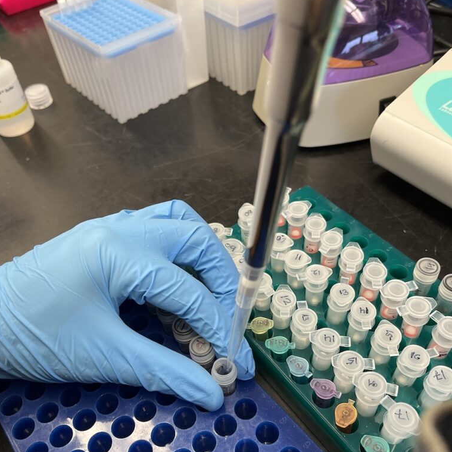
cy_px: 278
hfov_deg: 52.5
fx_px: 458
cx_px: 225
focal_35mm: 31
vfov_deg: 52.1
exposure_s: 1/60
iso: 125
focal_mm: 5.1
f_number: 1.6
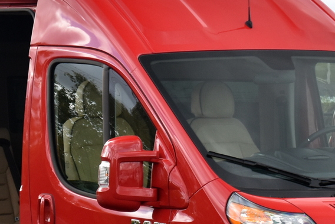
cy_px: 204
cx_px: 94
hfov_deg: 7.4
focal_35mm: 279
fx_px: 2594
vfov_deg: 4.9
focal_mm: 55
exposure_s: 1/200
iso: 400
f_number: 7.1
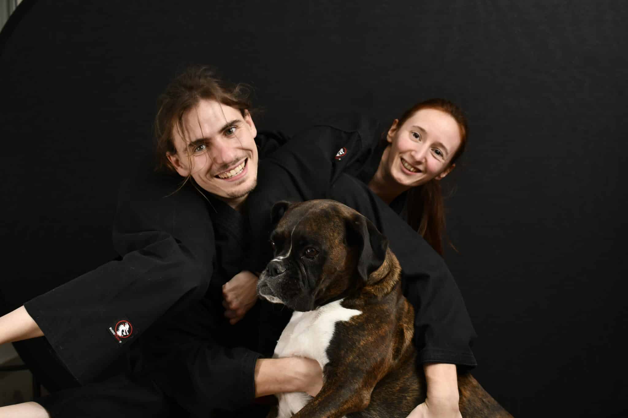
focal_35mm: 52
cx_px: 314
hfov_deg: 38.2
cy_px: 209
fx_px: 907
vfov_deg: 26.0
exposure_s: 1/200
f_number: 4.5
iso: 320
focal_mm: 35
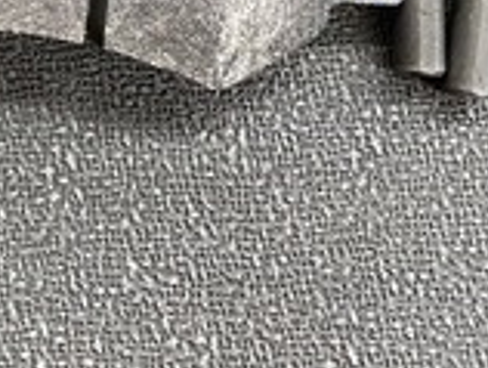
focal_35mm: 105
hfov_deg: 15.5
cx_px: -442
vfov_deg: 13.5
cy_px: -142
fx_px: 1482
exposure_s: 1/60
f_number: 1.8
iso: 400
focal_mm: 4.25
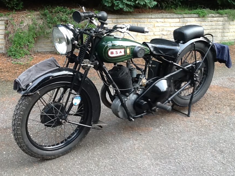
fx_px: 333
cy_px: 86
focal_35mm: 49
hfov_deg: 38.9
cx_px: 125
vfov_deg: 29.7
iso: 64
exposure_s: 1/60
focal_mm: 2.03
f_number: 2.4
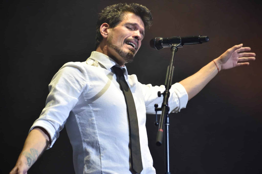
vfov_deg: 7.3
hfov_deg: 11.0
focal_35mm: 188
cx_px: 131
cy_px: 87
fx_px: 1364
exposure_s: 1/80
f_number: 4.8
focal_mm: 125
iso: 800
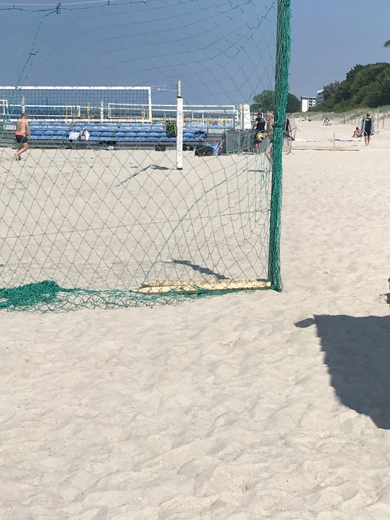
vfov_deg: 30.3
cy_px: 264
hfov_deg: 22.3
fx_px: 961
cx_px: 366
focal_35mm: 64
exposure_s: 1/4566
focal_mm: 3.99
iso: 20
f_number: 1.8
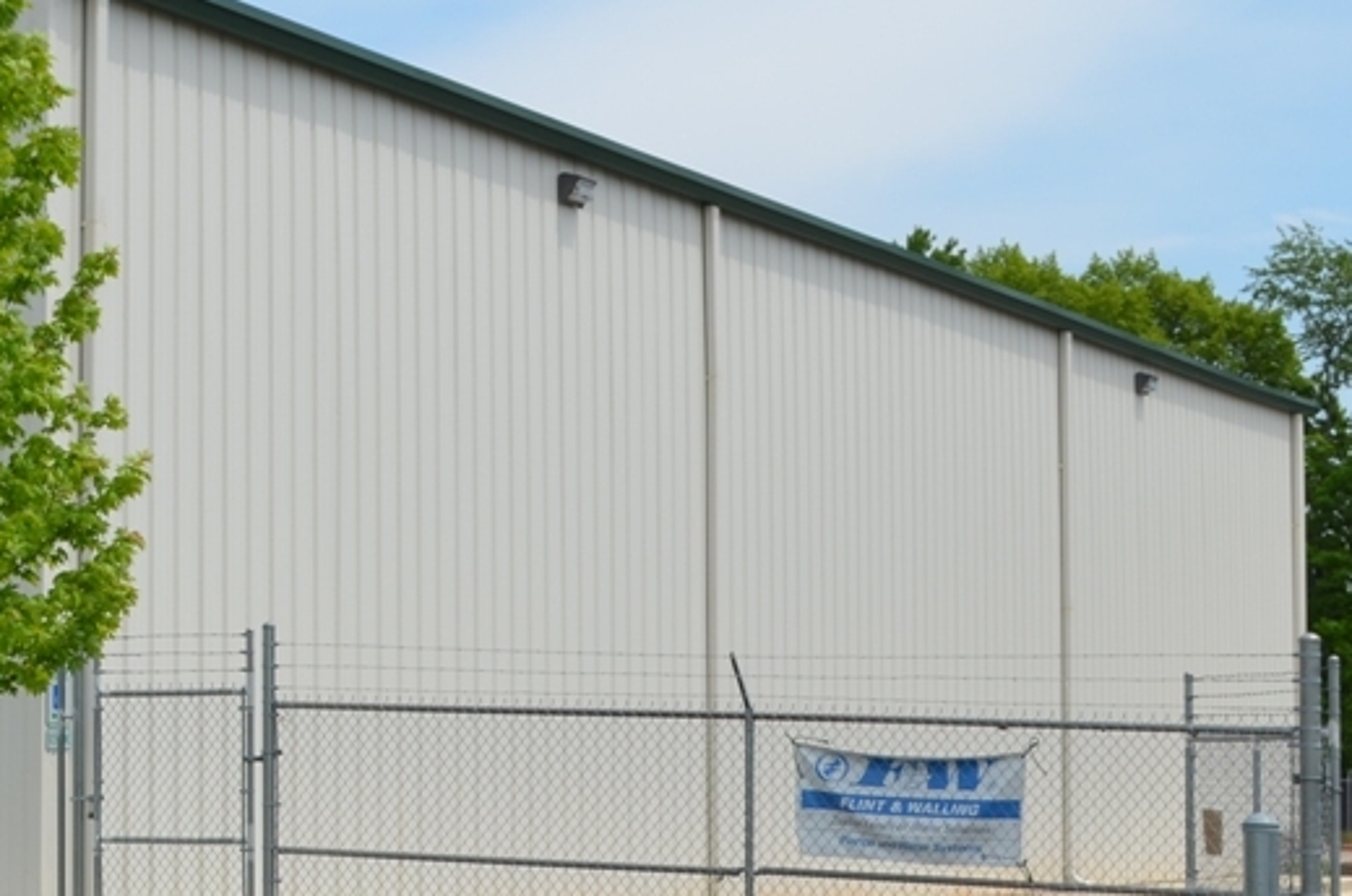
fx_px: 3524
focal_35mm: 94
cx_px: 16
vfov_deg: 14.5
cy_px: 632
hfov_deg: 21.0
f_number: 8
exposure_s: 1/250
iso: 100
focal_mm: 22
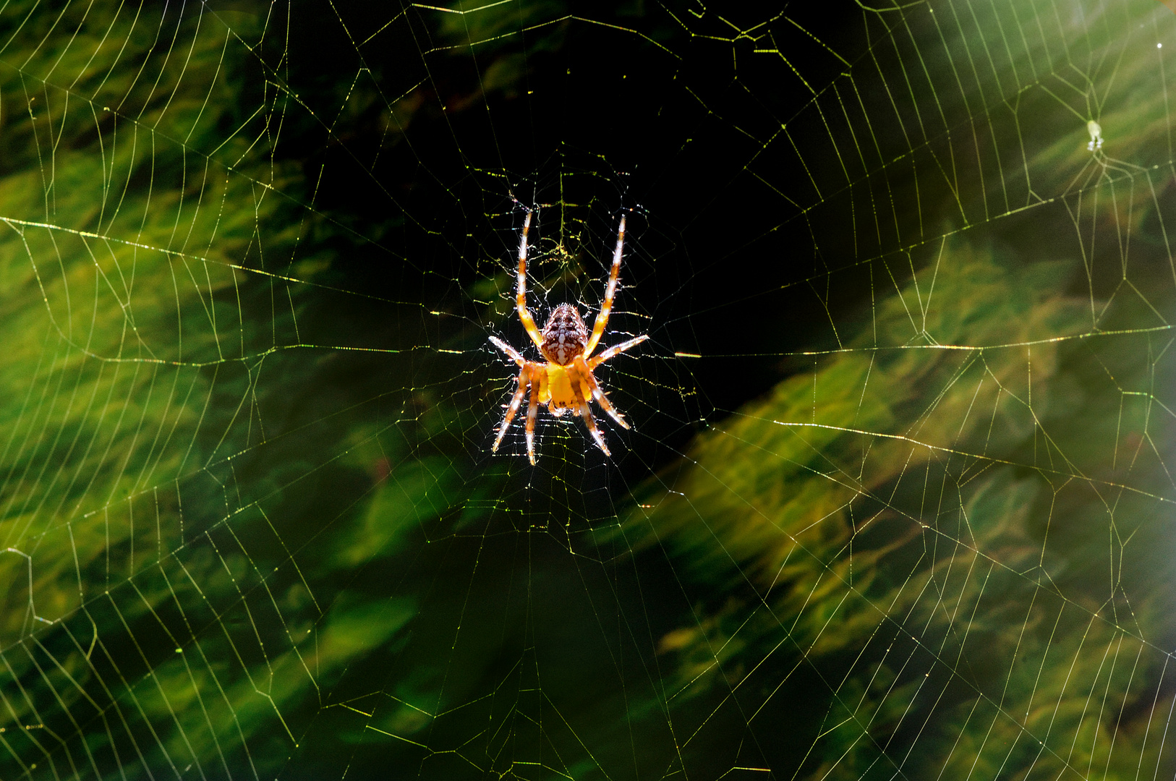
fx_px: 2692
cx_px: 588
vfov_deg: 16.5
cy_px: 390
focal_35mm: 82
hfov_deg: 24.6
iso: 200
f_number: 22
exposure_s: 1/4
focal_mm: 55
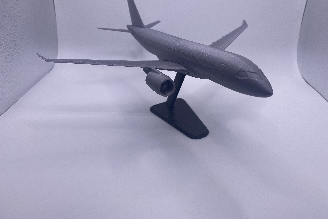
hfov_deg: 65.5
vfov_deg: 46.2
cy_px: 92
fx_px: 255
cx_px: 169
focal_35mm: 28
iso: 32
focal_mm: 4.25
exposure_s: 1/845
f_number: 1.8
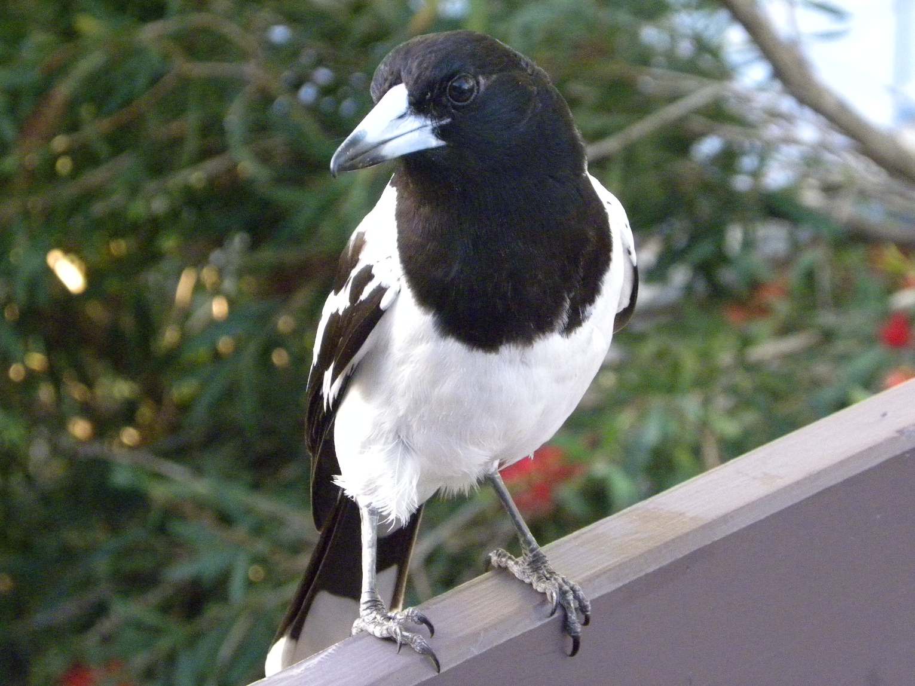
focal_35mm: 184
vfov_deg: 8.1
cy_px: 343
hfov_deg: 10.7
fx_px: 4863
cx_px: 458
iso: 768
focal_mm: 32.7
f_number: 4.5
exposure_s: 1/150
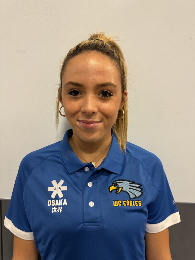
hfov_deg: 56.8
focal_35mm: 24
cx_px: 98
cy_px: 130
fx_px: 180
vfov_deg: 71.6
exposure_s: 1/60
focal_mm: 6.86
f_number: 1.78
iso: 400
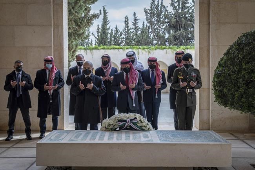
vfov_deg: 29.2
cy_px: 85
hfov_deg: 42.8
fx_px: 326
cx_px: 128
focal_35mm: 46
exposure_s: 1/250
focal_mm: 46
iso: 100
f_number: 4
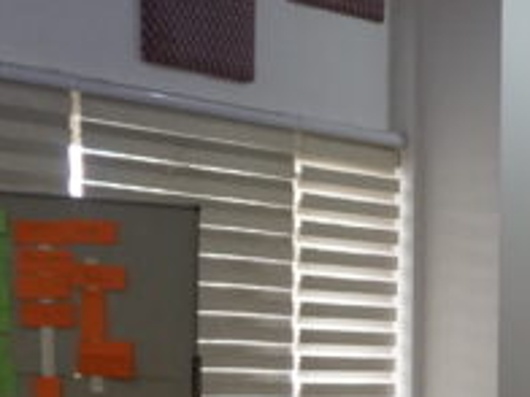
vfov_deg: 10.1
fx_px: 2159
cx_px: 1163
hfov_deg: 12.0
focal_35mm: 141
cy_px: 617
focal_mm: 28
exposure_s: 1/160
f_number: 4
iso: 1250
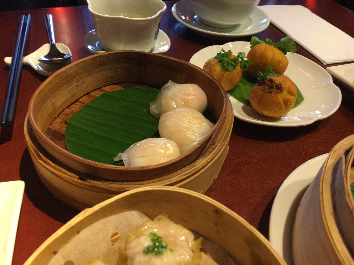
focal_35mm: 29
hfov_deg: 61.7
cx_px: 177
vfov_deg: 48.2
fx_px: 297
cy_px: 132
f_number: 2.2
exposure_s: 1/20
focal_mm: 4.15
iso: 200
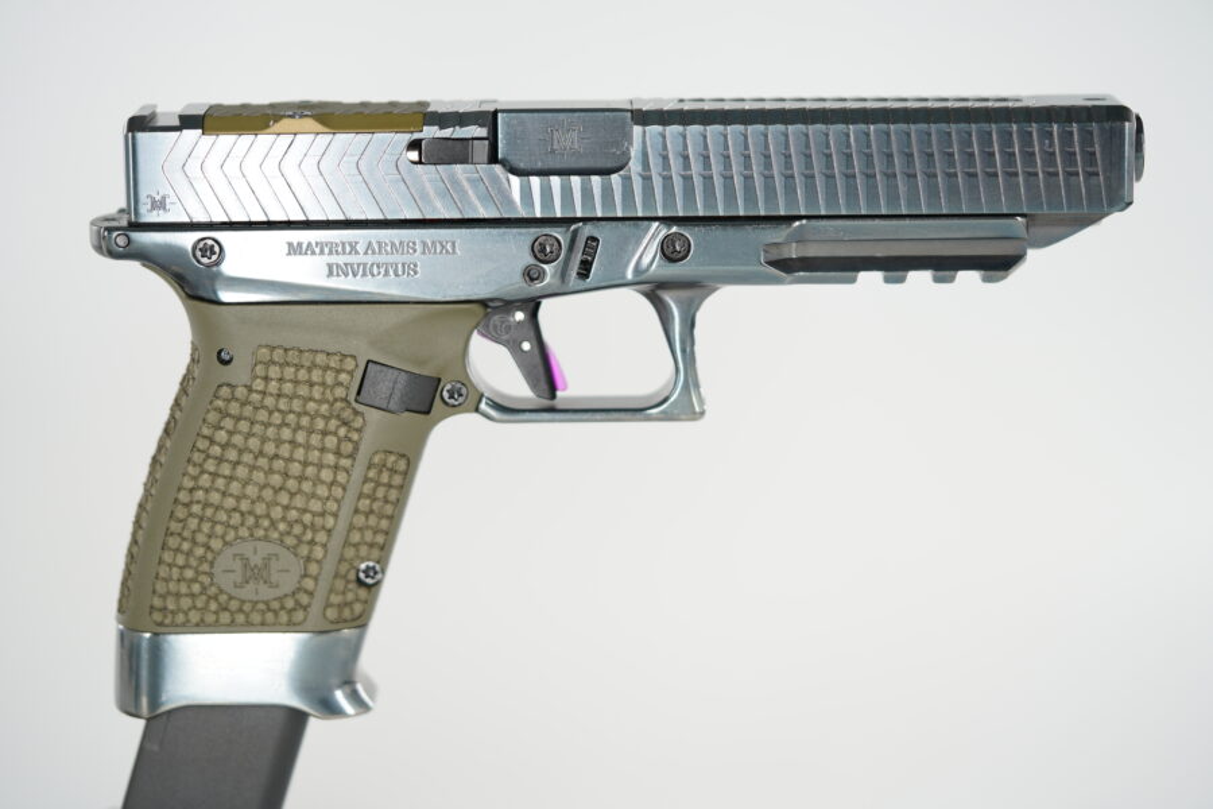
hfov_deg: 22.6
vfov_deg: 15.2
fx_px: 3032
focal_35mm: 90
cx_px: 606
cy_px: 404
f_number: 2.8
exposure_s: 1/100
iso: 125
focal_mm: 90
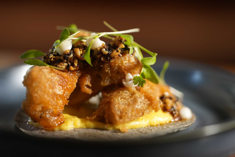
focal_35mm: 135
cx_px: 118
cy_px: 78
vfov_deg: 10.2
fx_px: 881
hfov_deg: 15.2
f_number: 2.2
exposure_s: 1/500
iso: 1000
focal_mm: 135
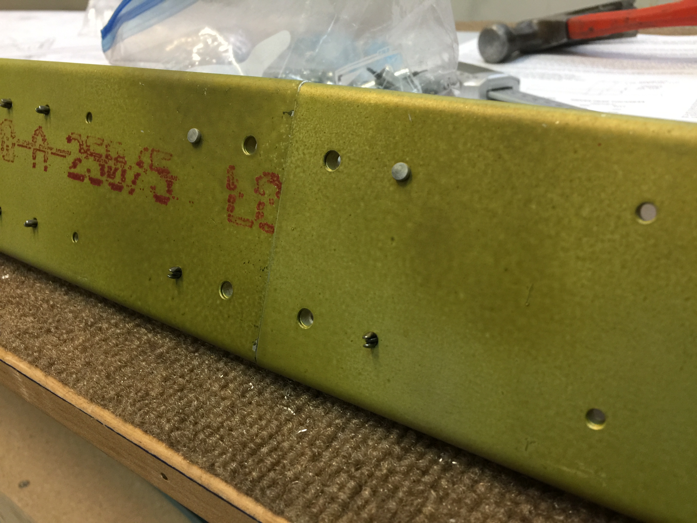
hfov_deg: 61.7
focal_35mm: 29
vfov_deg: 48.2
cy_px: 262
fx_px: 584
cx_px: 348
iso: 80
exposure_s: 1/15
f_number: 2.2
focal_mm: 4.15
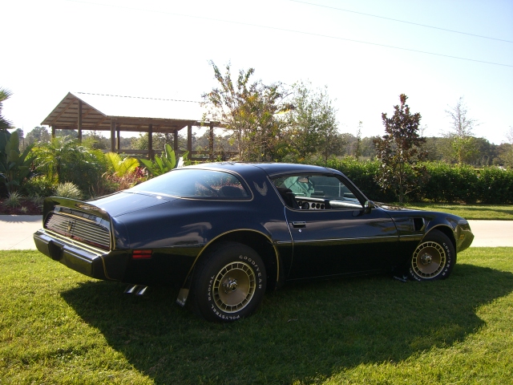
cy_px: 192
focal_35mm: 38
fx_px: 563
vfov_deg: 37.7
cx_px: 256
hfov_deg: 49.0
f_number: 4.3
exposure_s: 1/320
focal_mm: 6.2
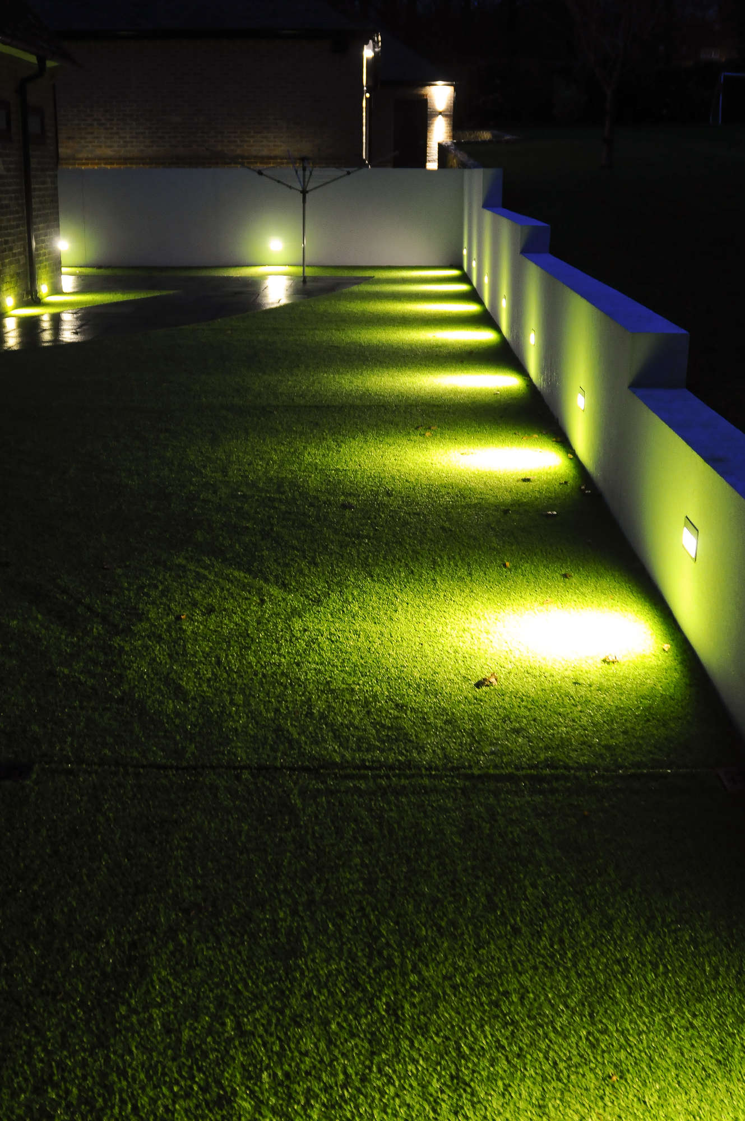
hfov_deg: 36.8
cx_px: 372
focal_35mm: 36
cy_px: 560
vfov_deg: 53.2
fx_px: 1120
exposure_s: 1/2
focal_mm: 24
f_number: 4
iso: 800
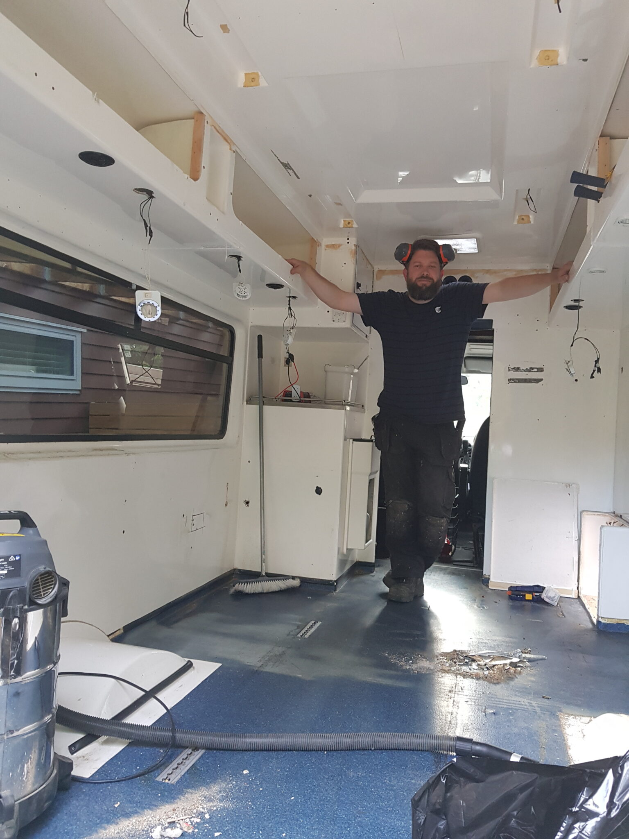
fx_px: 630
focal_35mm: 26
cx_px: 314
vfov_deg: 67.3
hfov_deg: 53.1
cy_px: 420
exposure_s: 1/33
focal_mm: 4.2
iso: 160
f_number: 1.7
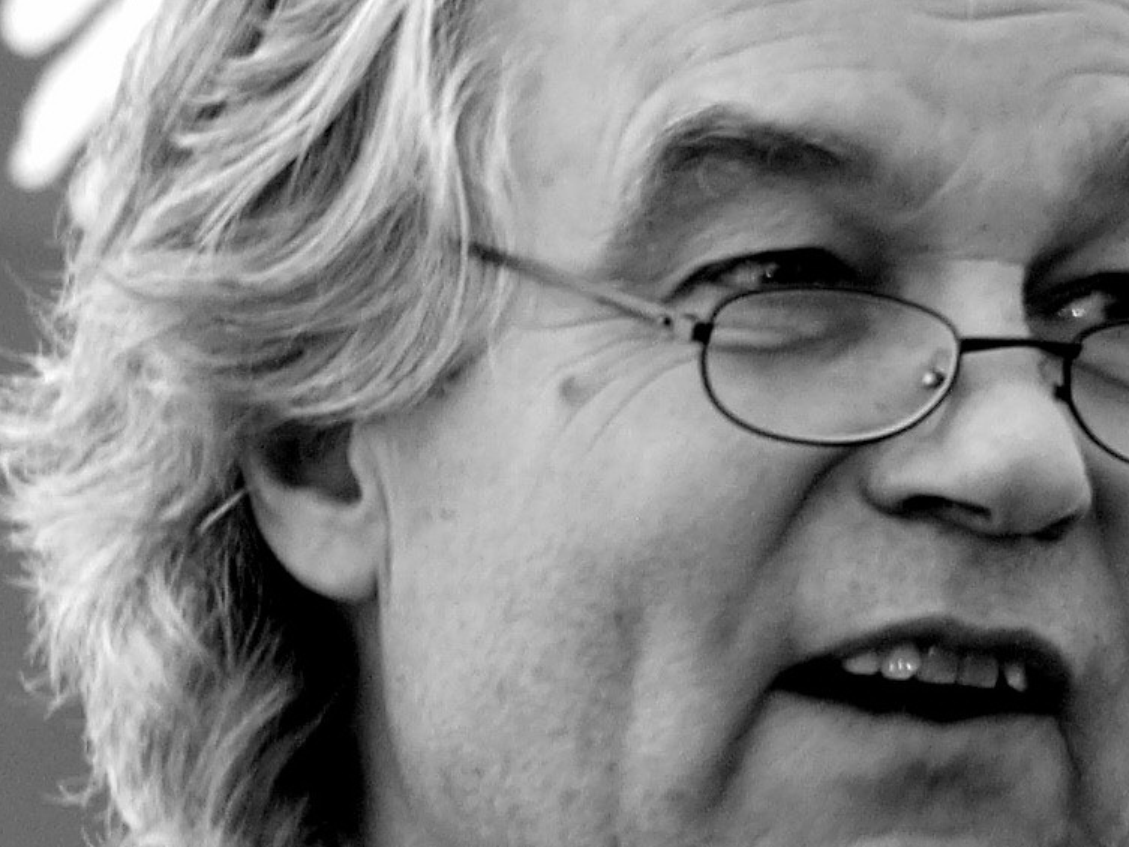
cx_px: 450
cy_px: 810
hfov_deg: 1.9
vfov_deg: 1.4
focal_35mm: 1031
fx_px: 33631
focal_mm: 56.1
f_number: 2.8
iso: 100
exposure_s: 1/60
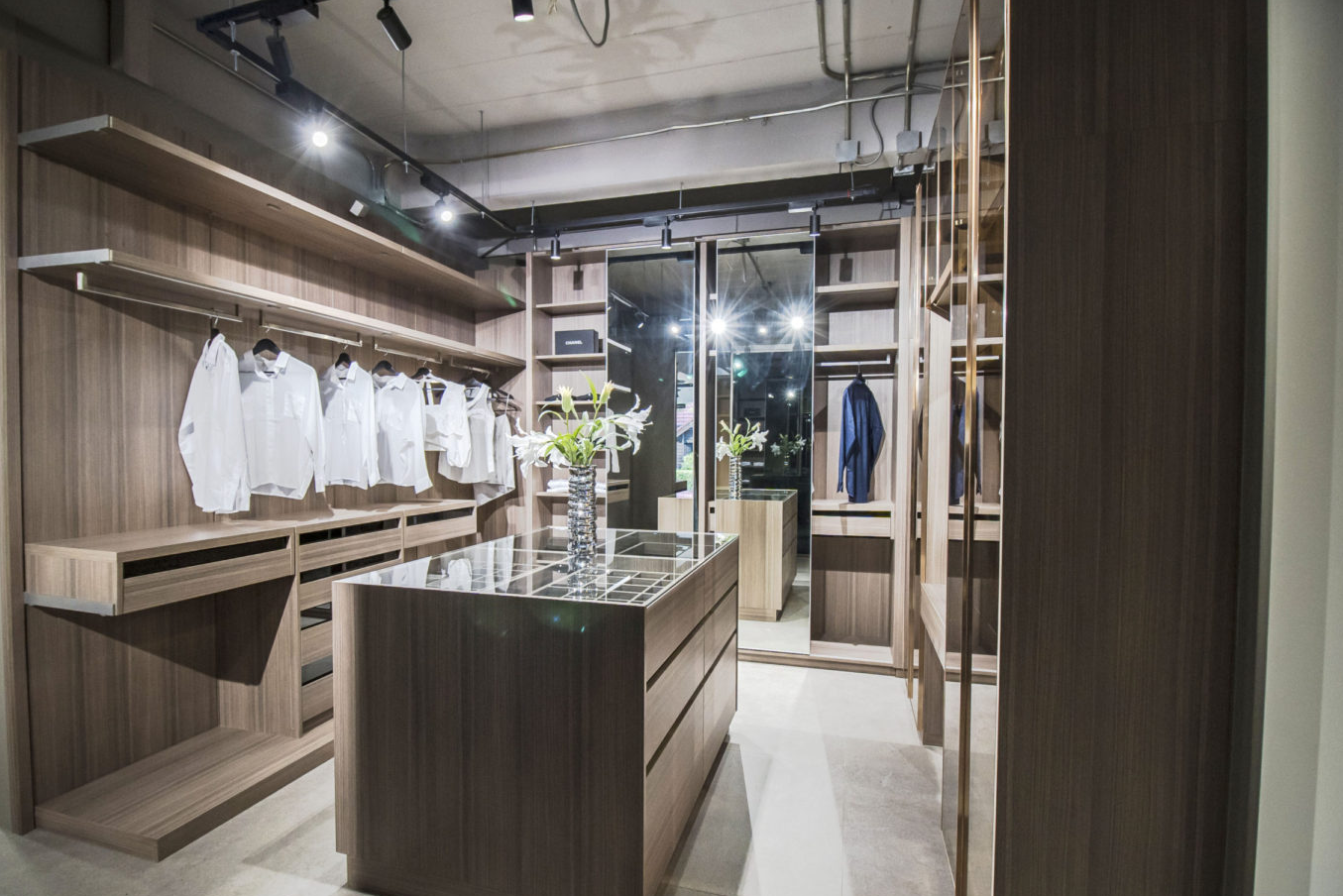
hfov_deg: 93.2
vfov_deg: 70.2
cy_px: 498
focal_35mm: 17
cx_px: 641
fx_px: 634
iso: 1250
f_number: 5.6
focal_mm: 10
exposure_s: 1/50
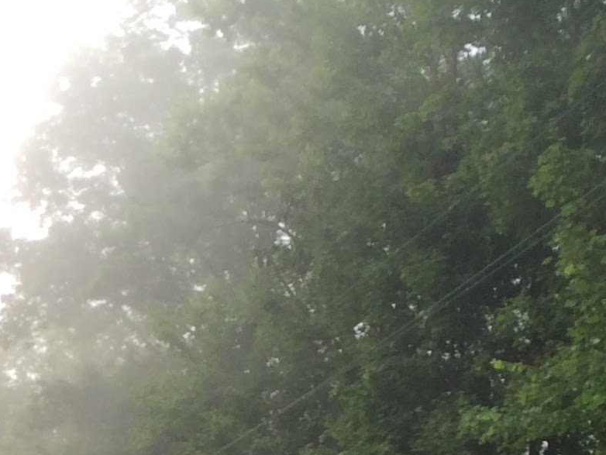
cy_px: 778
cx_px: -113
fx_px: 2119
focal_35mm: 121
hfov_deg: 15.7
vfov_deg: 11.5
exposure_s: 1/40
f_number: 2.2
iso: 32
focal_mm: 4.15
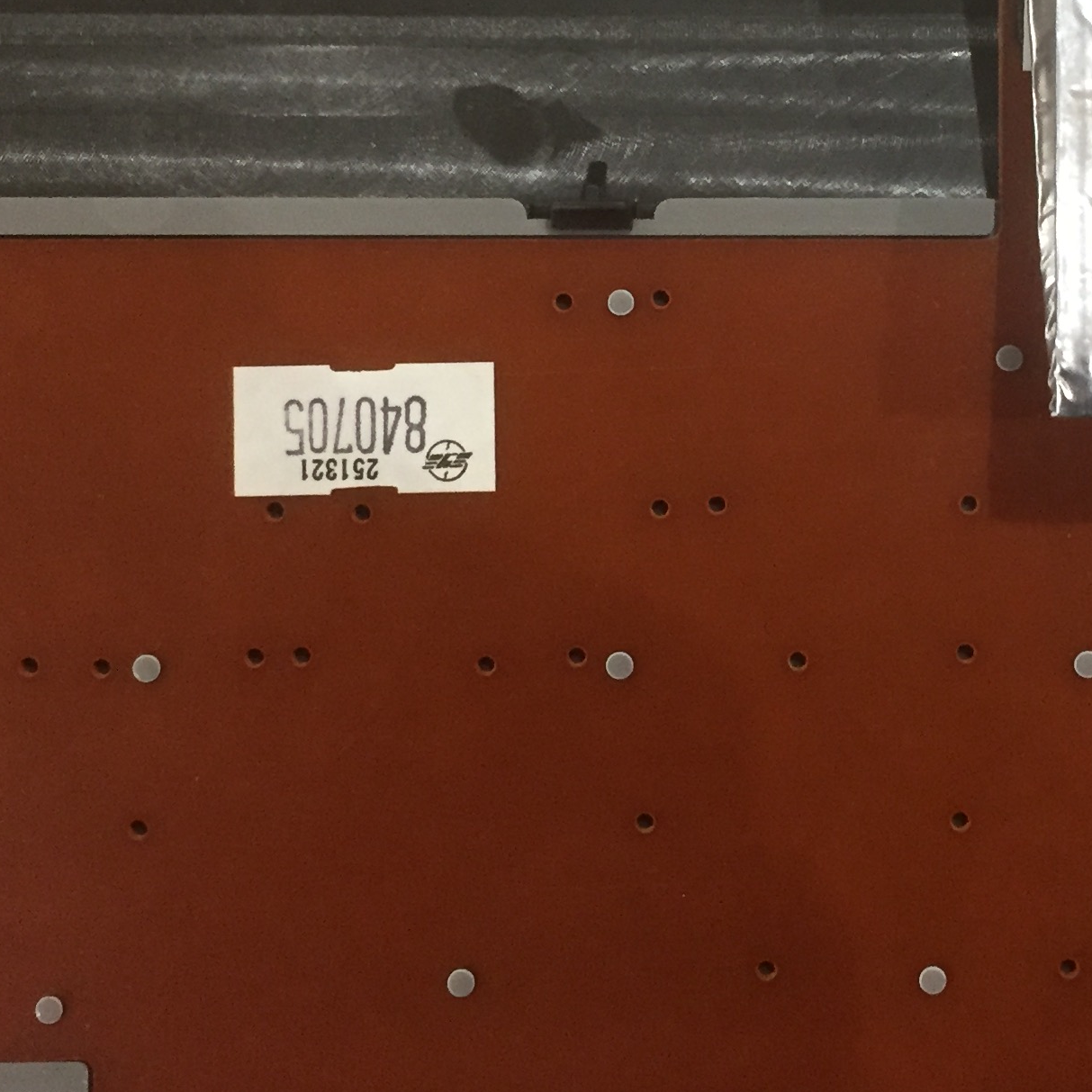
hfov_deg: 24.7
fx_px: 2463
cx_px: 841
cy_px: 247
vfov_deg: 24.7
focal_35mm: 69
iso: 250
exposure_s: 1/25
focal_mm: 4.15
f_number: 2.2
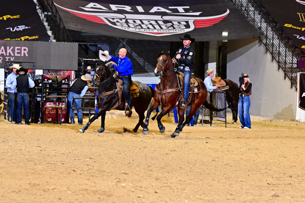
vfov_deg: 6.5
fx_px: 1778
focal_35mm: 210
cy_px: 102
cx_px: 152
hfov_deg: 9.8
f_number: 5
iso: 1250
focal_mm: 140
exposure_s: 1/250
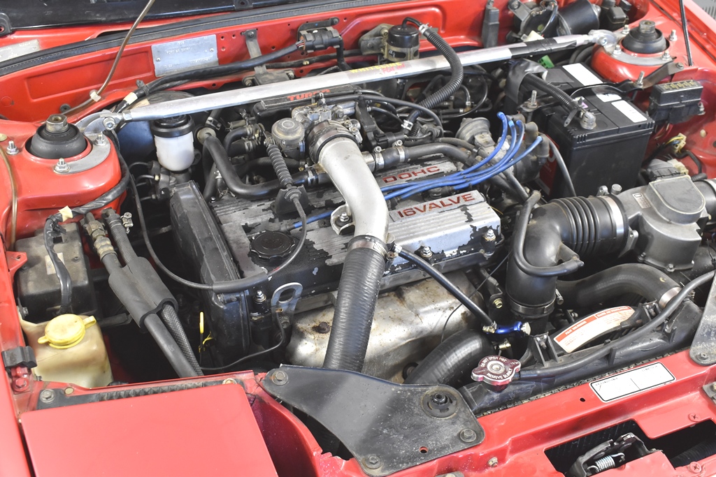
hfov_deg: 45.0
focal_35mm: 44
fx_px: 865
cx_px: 358
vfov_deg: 30.9
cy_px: 238
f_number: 6.3
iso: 1600
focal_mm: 29
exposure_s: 1/160
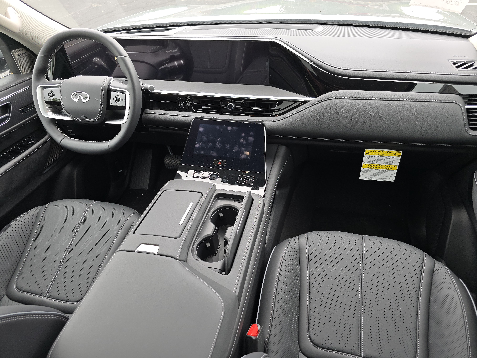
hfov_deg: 73.9
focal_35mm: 23
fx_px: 317
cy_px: 179
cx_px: 238
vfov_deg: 58.9
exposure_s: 1/180
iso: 64
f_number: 1.7
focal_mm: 6.3
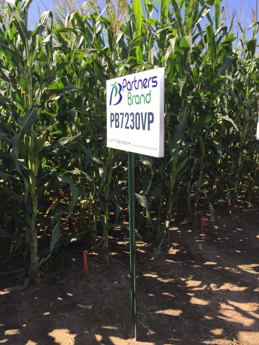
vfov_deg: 61.7
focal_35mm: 29
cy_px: 172
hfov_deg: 48.2
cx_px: 130
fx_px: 289
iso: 32
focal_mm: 4.15
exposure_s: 1/879
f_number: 2.2
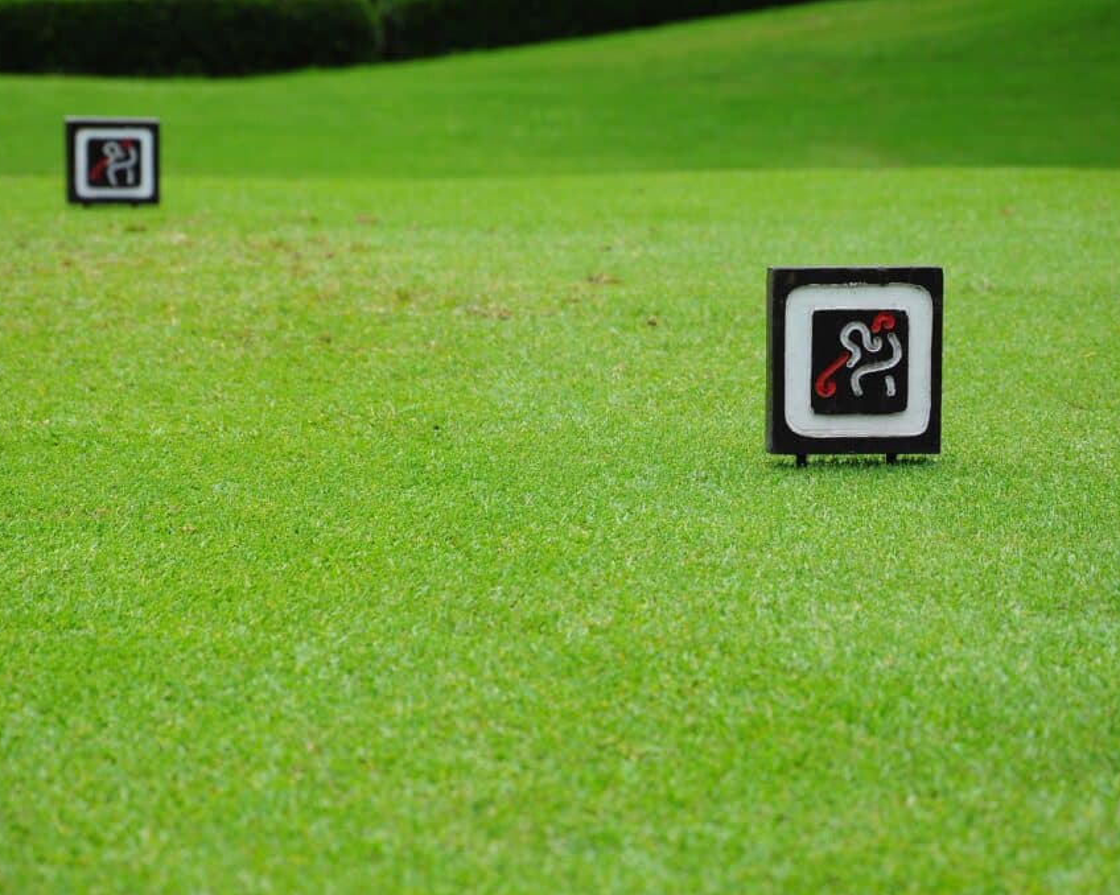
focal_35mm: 153
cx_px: 604
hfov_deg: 12.6
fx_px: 5070
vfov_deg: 10.1
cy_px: 449
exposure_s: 1/400
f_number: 8
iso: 200
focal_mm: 90
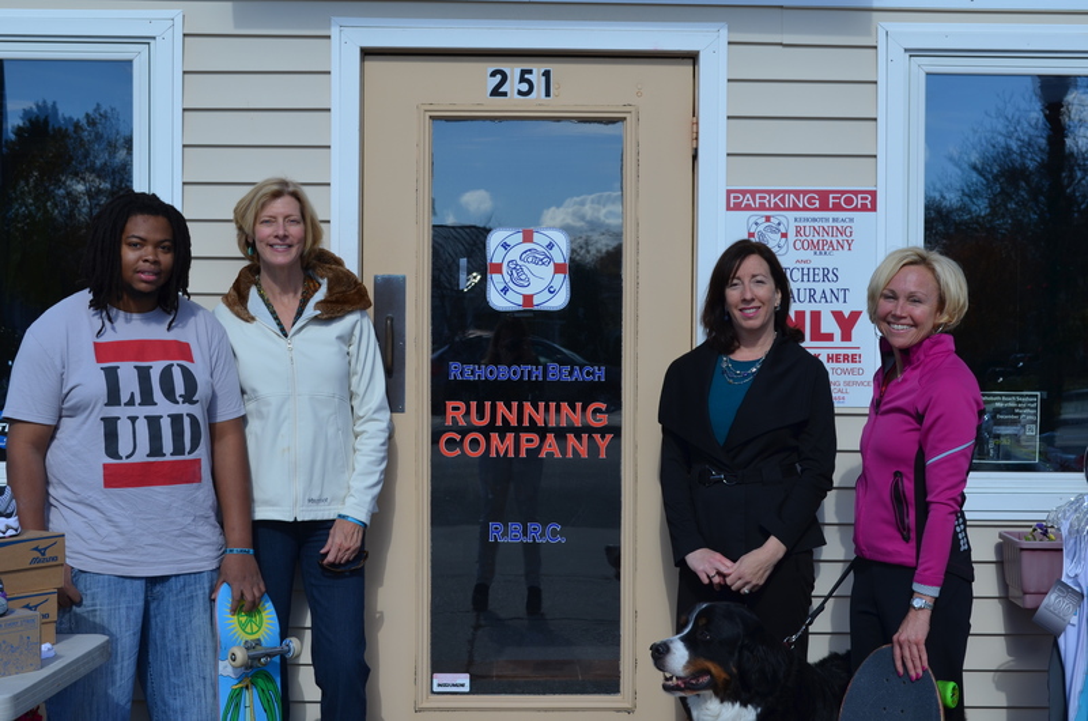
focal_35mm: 63
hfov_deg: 32.0
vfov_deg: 21.5
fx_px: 1900
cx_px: 544
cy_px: 360
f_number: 8
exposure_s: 1/250
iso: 100
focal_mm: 42
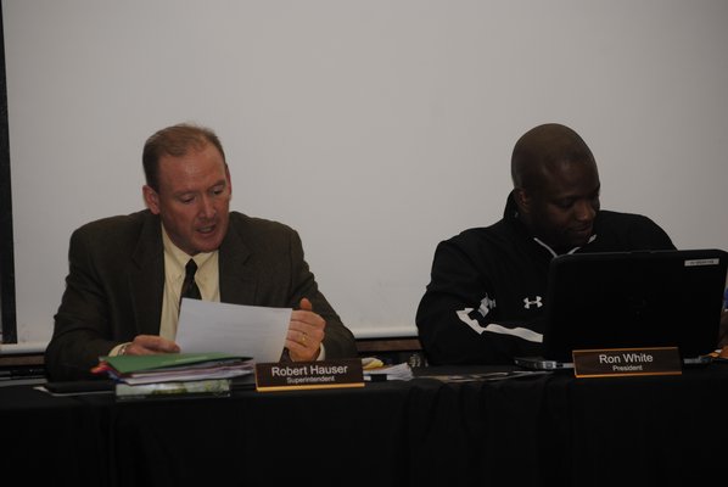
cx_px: 364
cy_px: 244
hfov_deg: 10.1
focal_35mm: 202
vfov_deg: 6.8
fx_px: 4099
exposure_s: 1/60
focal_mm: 135
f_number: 5
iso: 200
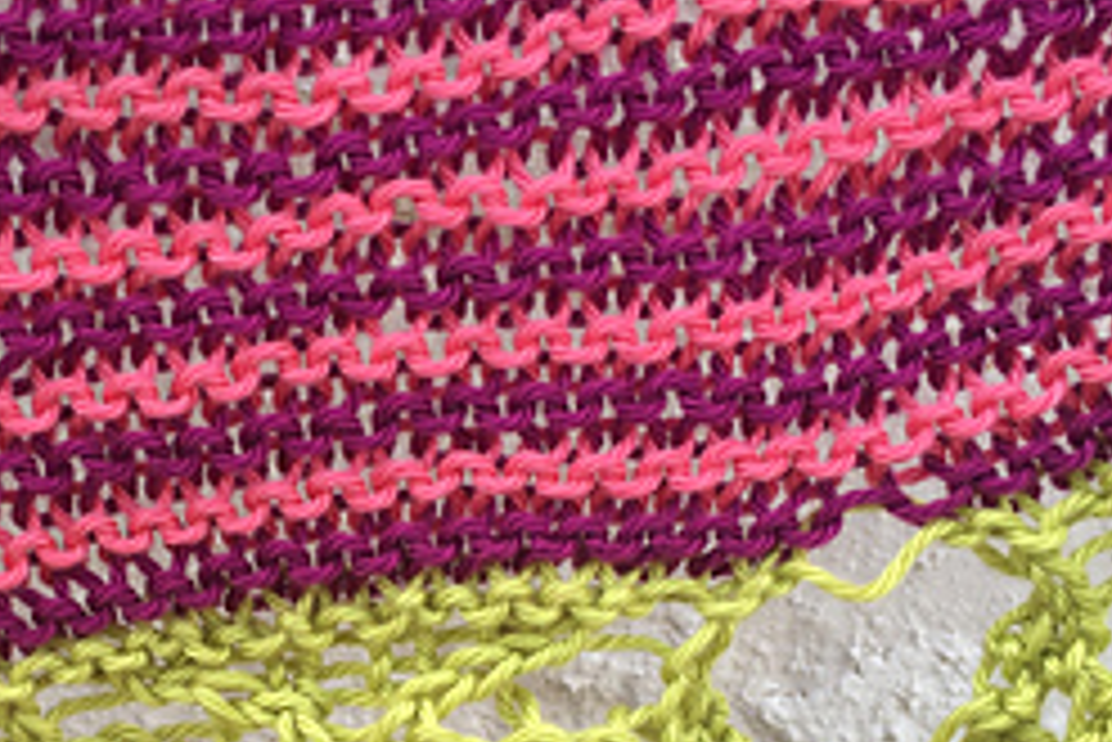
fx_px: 1885
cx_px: 302
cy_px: 753
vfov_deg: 21.5
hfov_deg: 32.4
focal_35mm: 61
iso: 25
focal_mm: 4.15
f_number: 2.2
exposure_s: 1/405
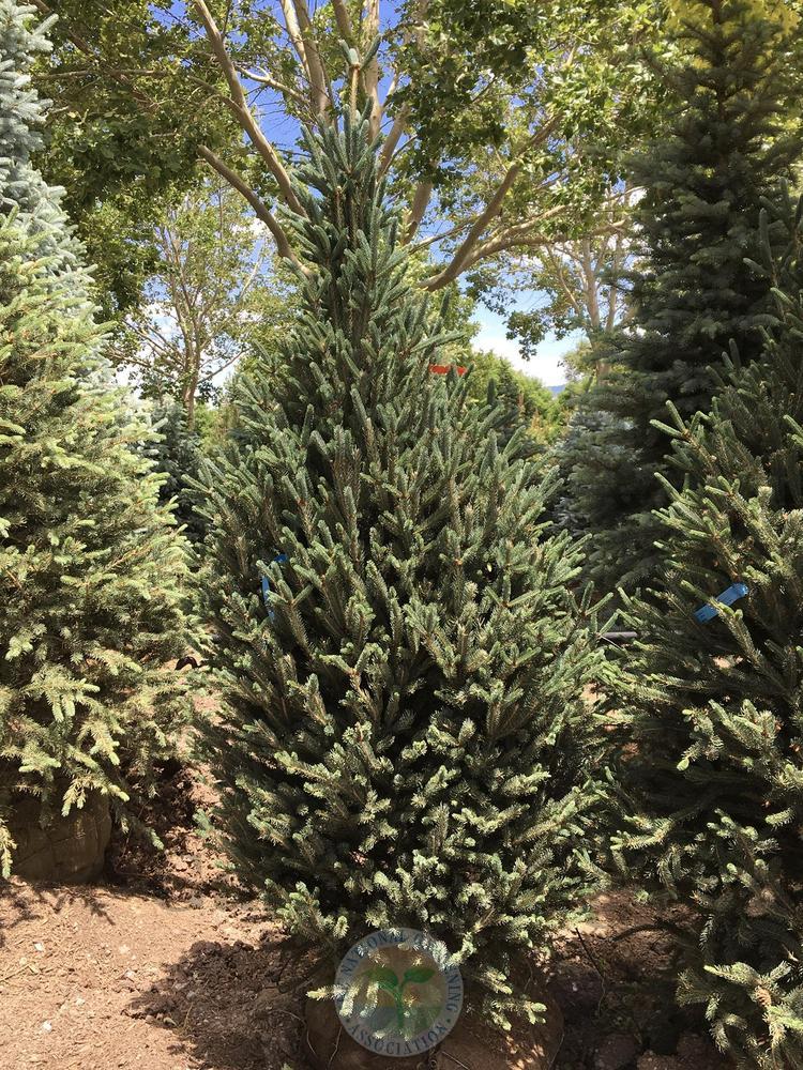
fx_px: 897
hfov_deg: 48.2
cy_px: 535
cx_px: 402
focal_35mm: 29
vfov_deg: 61.7
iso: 25
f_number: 2.2
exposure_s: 1/693
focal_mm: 4.15
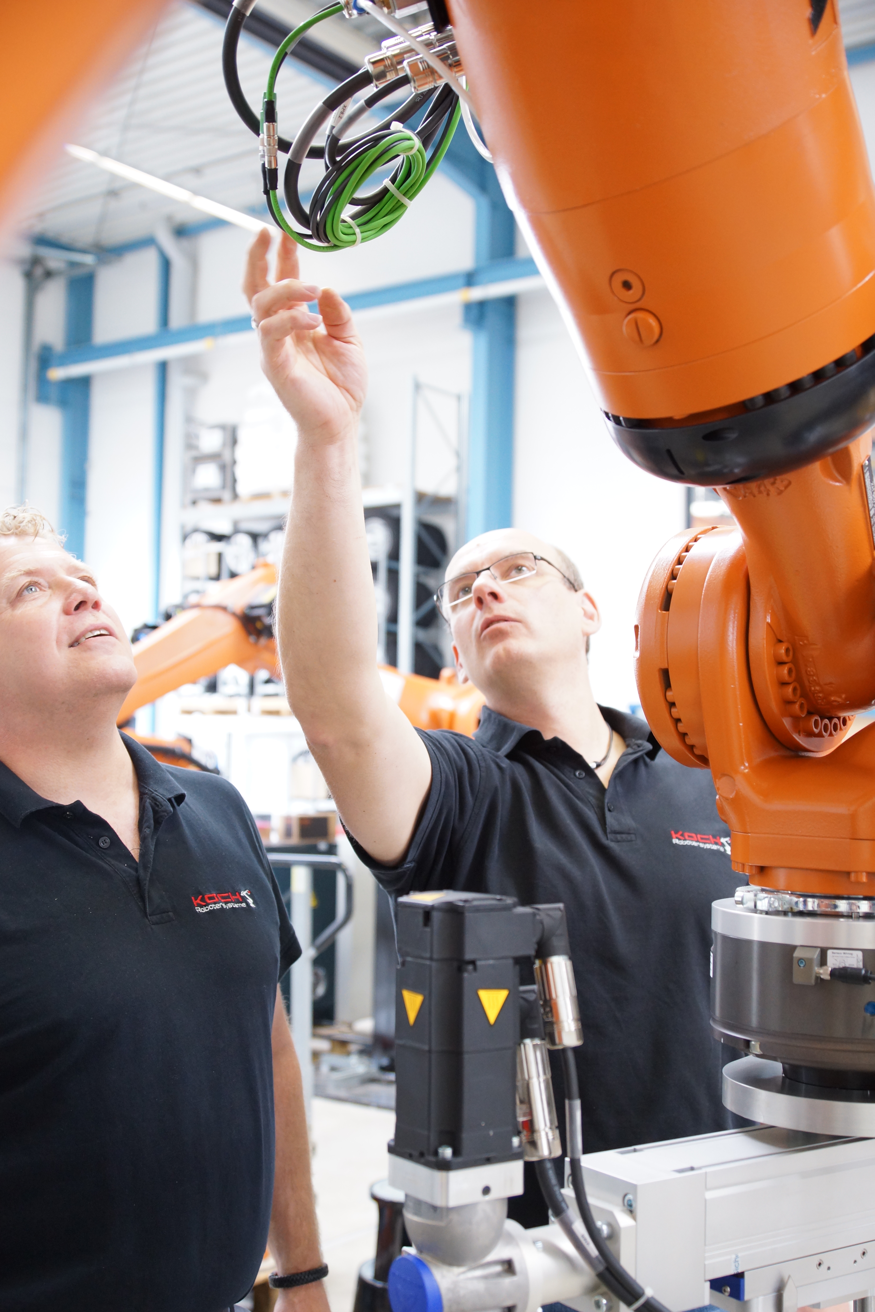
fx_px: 1531
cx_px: 438
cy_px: 656
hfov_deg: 31.9
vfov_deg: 46.4
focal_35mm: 42
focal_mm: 28
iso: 500
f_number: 3.2
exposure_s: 1/60
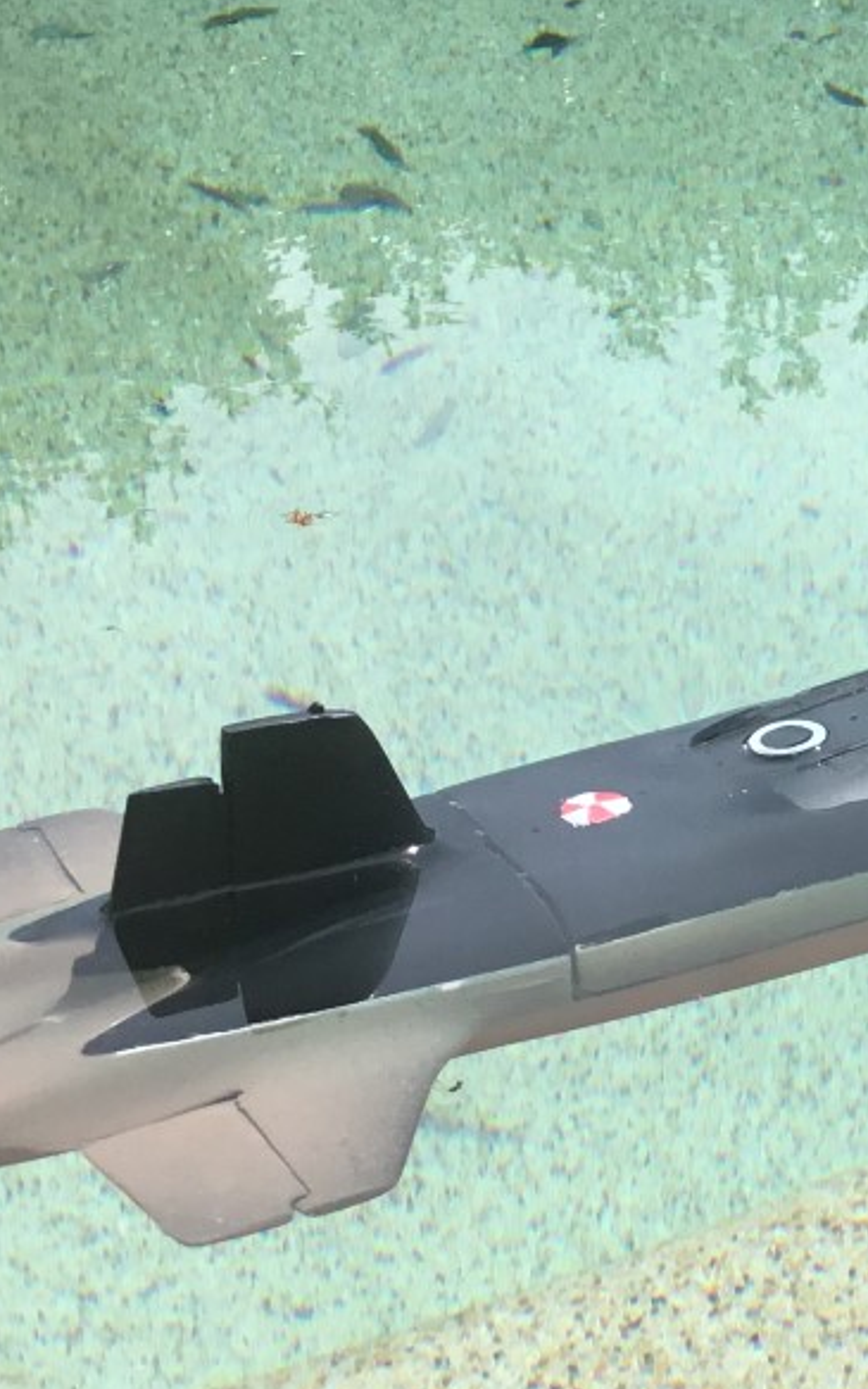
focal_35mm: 81
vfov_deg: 25.5
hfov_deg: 15.3
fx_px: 3066
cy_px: 747
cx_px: 1172
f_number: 2.4
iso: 25
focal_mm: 3.3
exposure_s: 1/1274
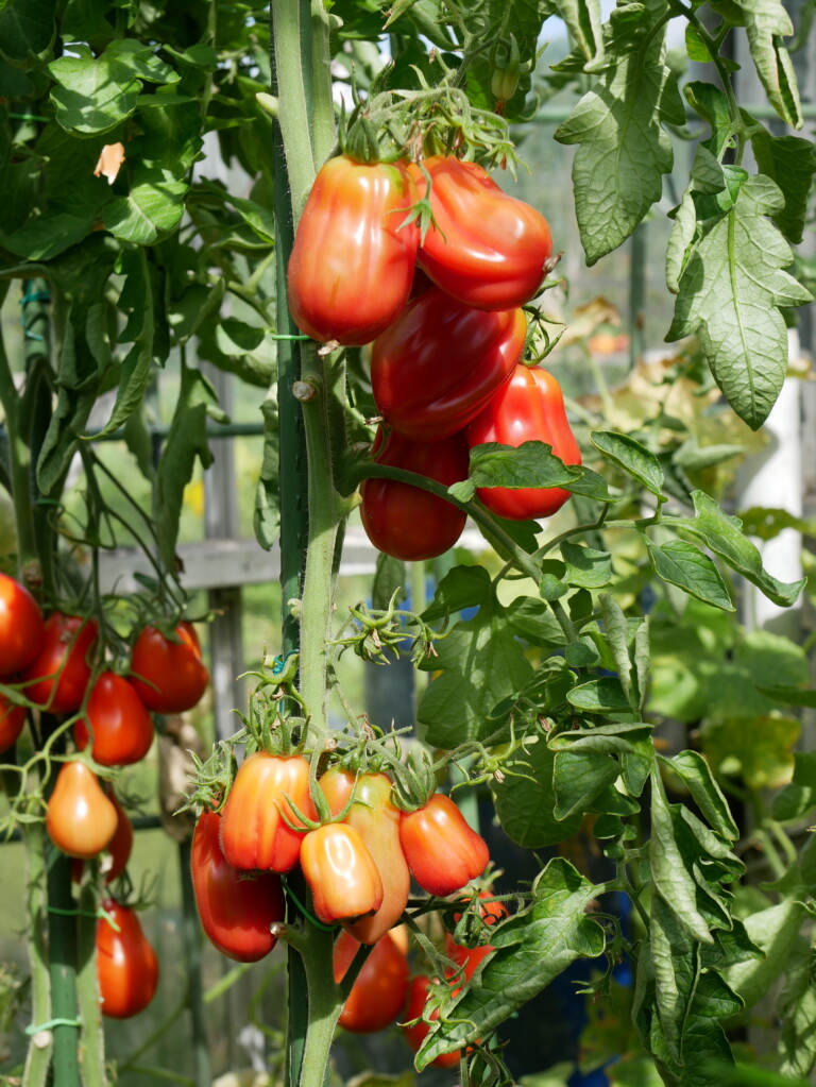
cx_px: 408
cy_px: 544
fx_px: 1885
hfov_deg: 24.4
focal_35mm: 60
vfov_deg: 32.2
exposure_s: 1/400
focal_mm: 30
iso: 200
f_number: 5
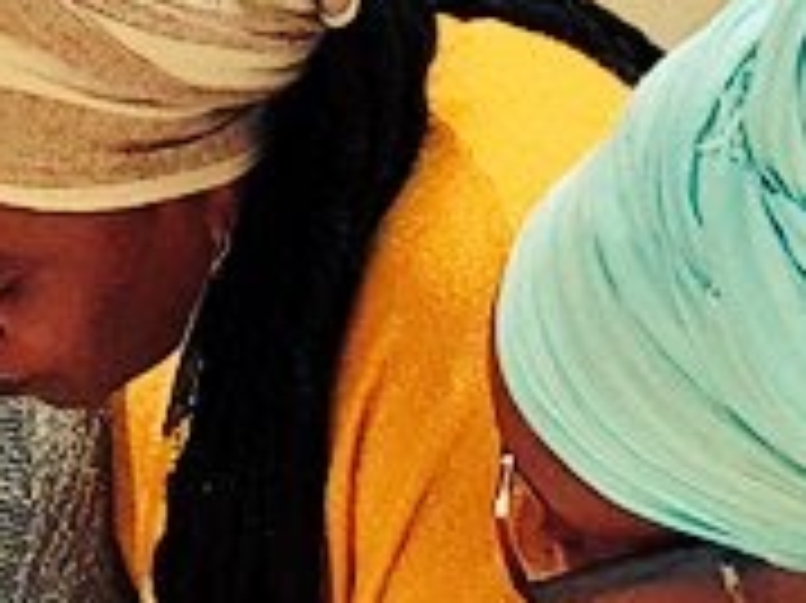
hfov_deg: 12.6
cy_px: 1148
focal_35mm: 149
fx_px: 3467
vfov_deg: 9.4
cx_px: -374
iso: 100
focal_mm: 4.2
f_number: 1.7
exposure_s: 1/50
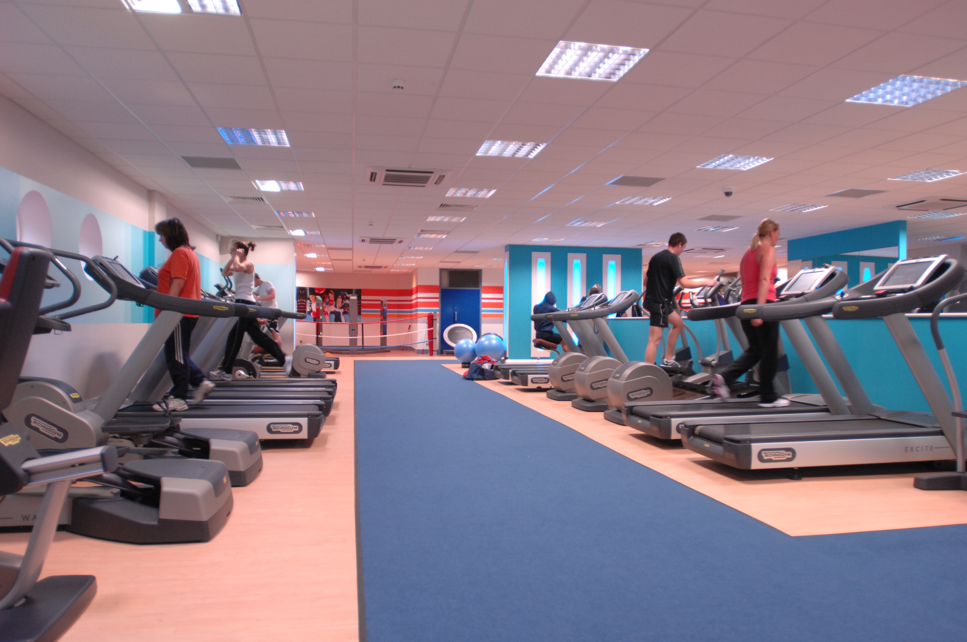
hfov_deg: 70.5
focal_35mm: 26
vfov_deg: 50.3
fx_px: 684
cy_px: 321
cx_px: 484
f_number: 3
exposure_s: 1/40
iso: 400
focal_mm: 17
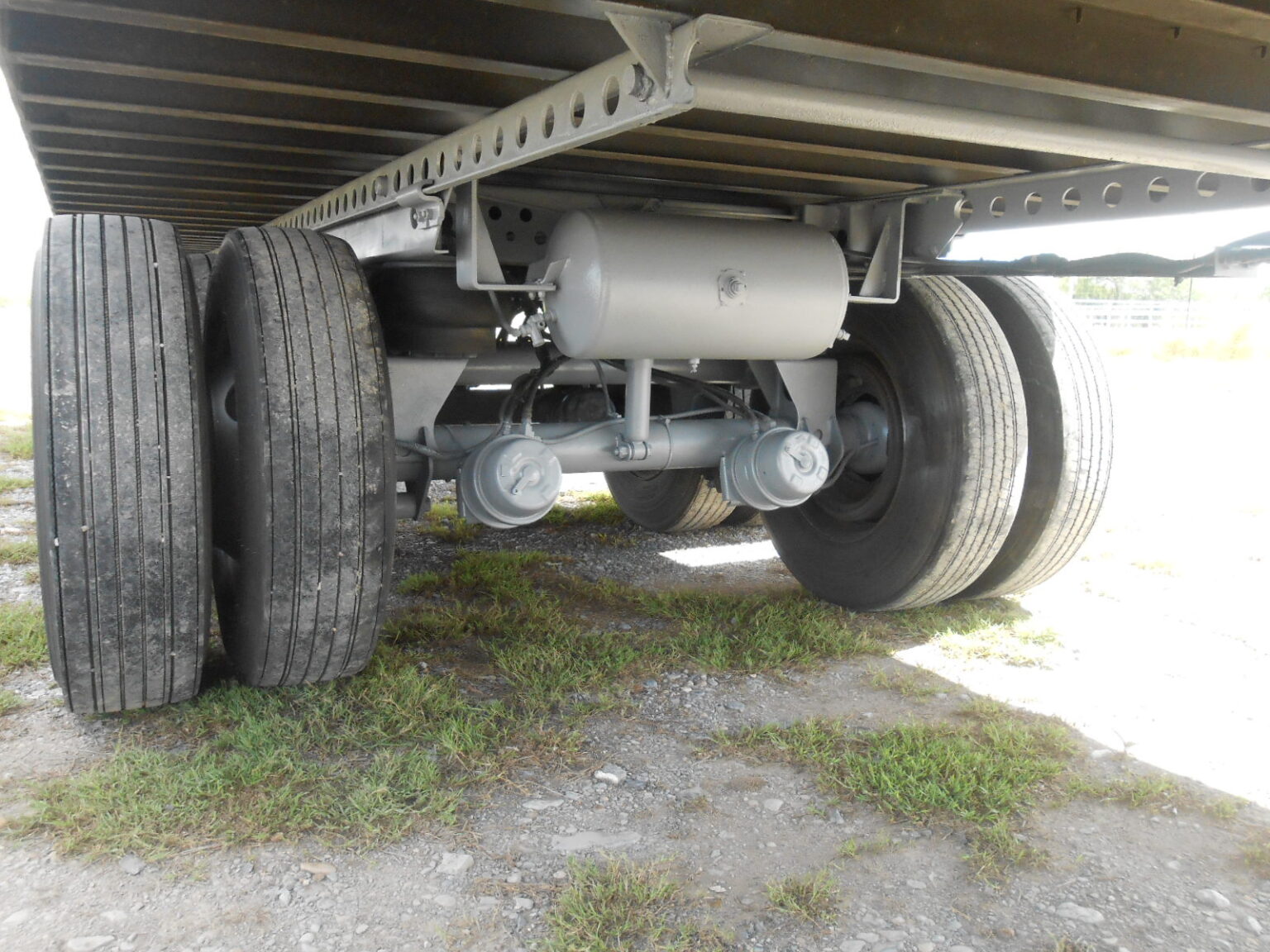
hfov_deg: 60.0
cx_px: 635
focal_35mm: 30
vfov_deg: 46.8
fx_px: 1101
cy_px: 476
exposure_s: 1/250
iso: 250
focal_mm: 5.3
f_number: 3.8
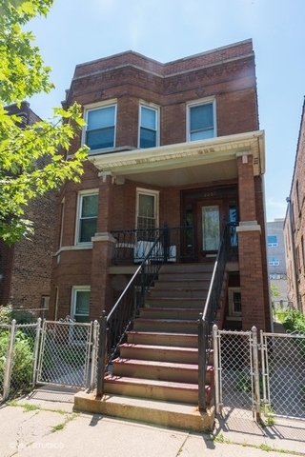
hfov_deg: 53.1
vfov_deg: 73.7
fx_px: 305
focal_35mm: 24
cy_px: 228
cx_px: 152
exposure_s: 1/60
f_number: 16
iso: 320
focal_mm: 24
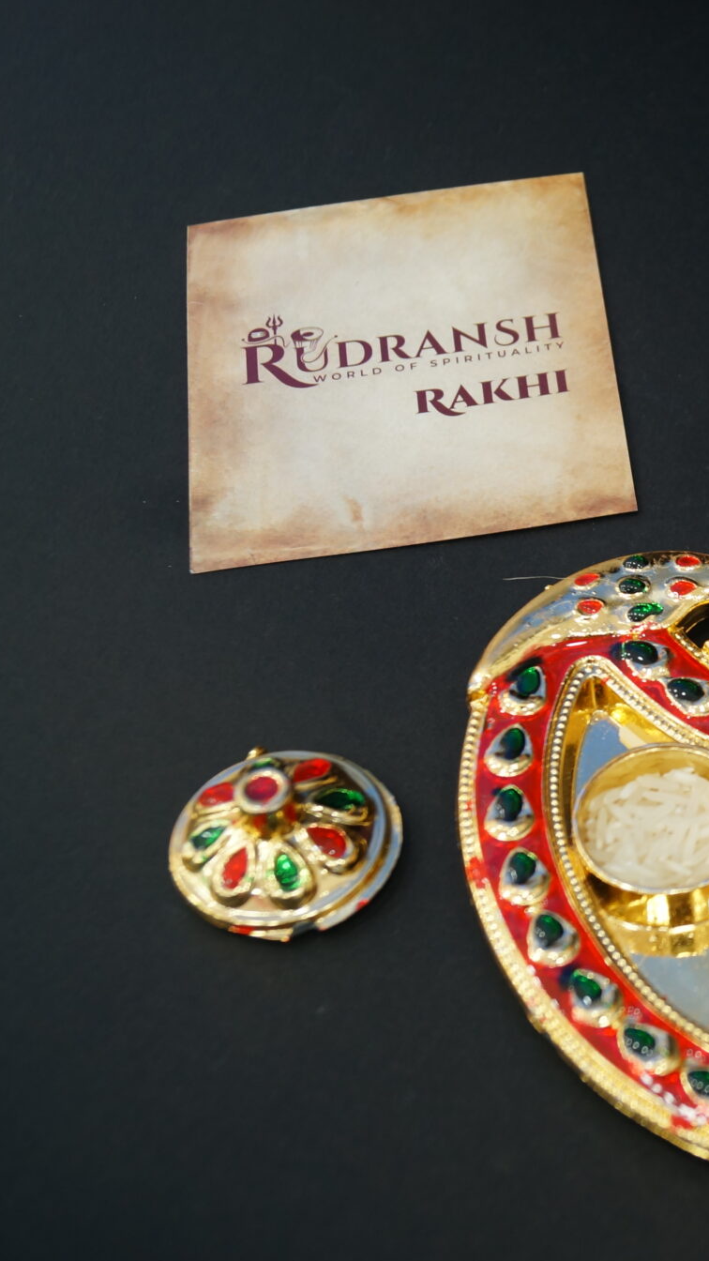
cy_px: 638
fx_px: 2239
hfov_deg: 17.0
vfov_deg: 31.4
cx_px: 908
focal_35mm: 67
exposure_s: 1/60
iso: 400
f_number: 5.6
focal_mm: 28
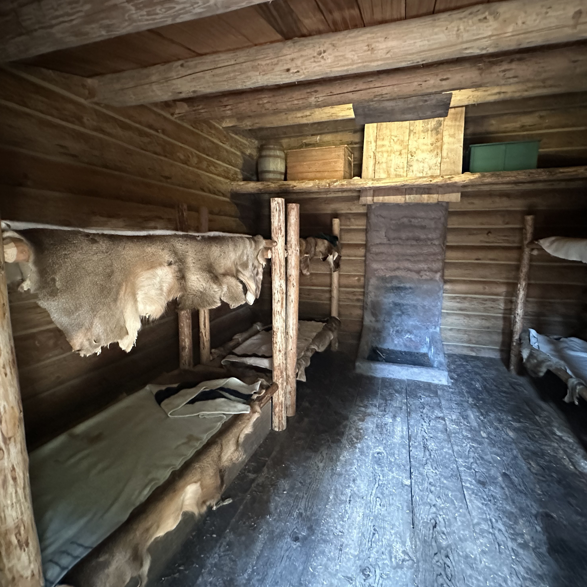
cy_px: 285
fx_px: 326
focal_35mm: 17
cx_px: 293
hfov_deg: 84.0
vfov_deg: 83.9
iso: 1250
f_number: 2.2
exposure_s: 1/41
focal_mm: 2.22
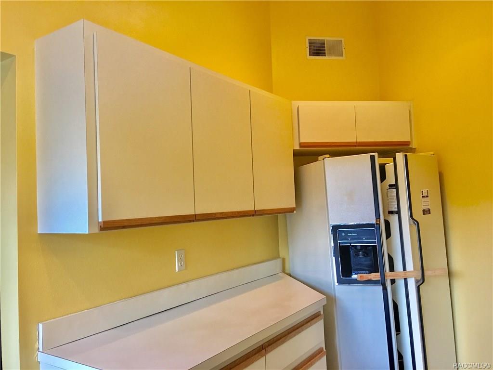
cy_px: 185
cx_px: 246
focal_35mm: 29
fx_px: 413
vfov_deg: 48.2
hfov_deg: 61.7
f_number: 2.2
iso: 40
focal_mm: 4.15
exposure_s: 1/15
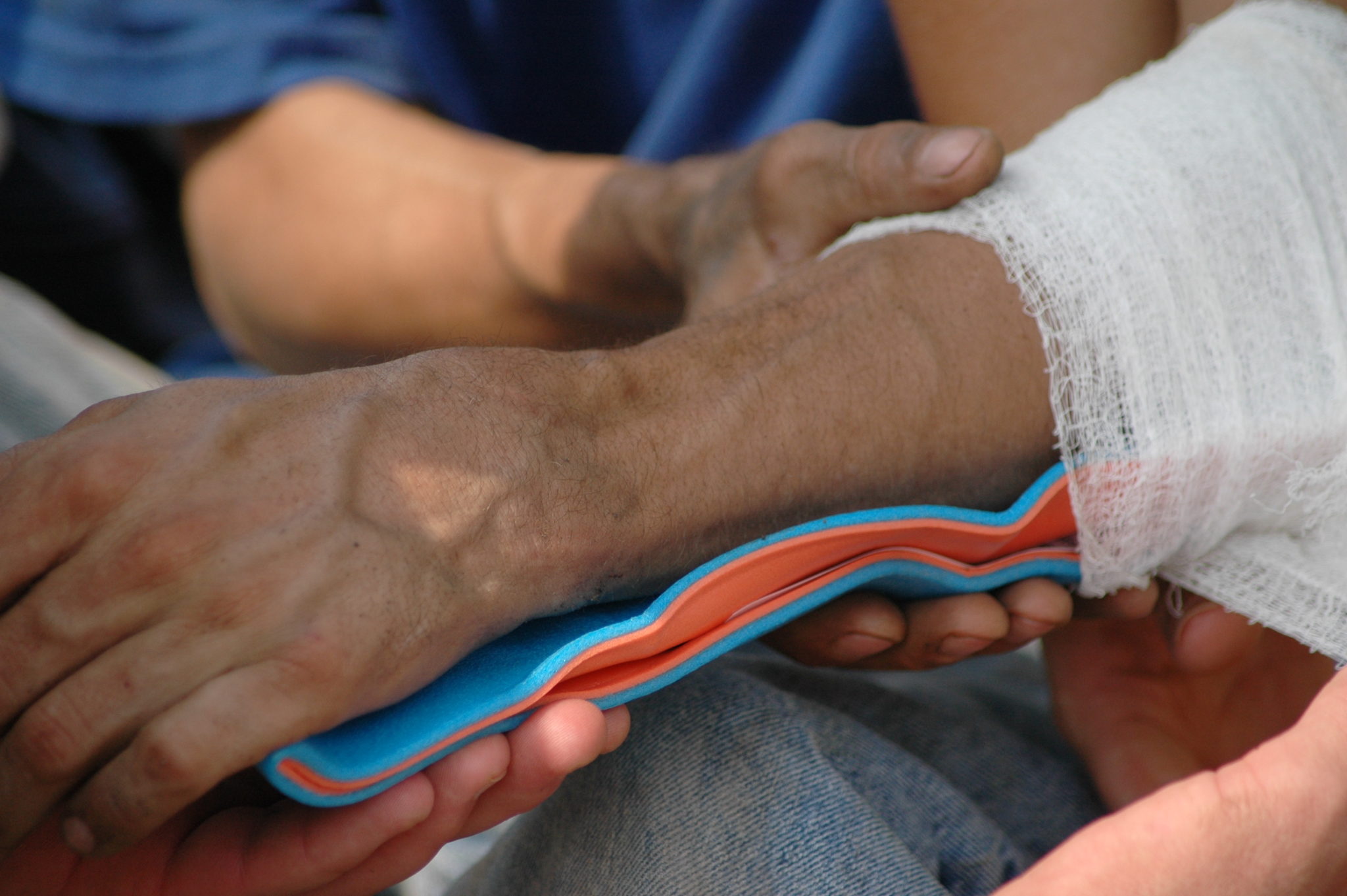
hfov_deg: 8.3
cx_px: 674
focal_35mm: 248
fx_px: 9253
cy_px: 448
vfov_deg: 5.5
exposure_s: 1/1000
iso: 250
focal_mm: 165
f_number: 4.8
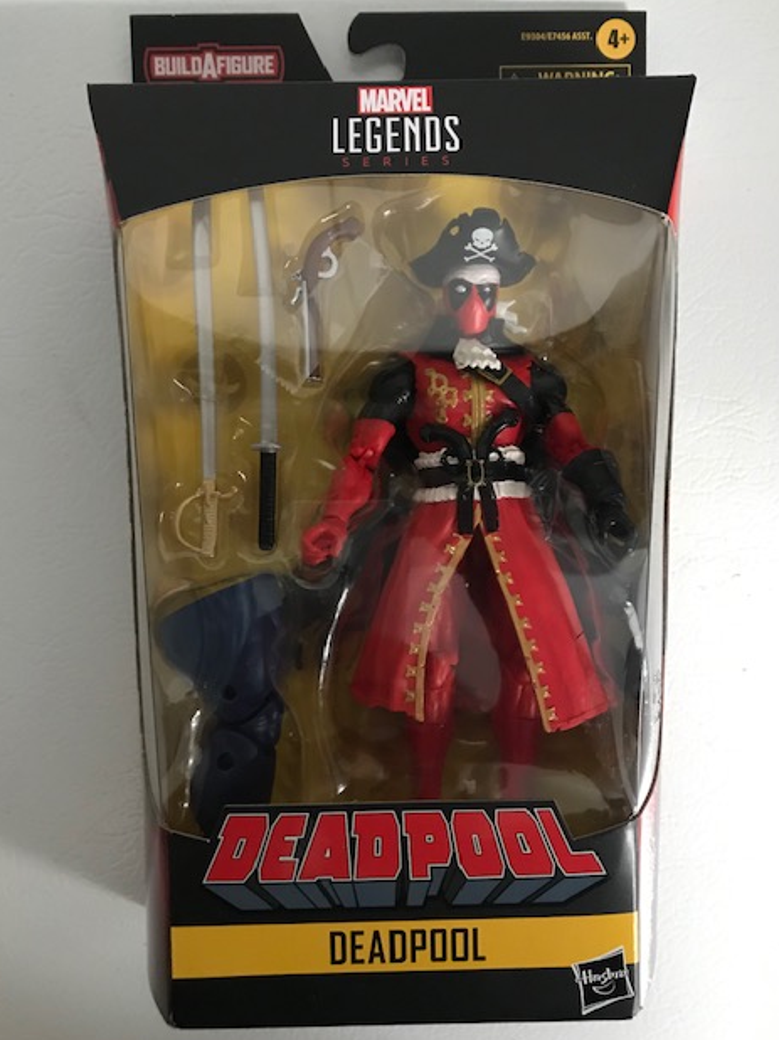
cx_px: 392
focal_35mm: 29
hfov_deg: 48.2
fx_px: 871
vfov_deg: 61.7
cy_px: 523
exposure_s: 1/9
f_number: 1.8
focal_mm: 3.99
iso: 100
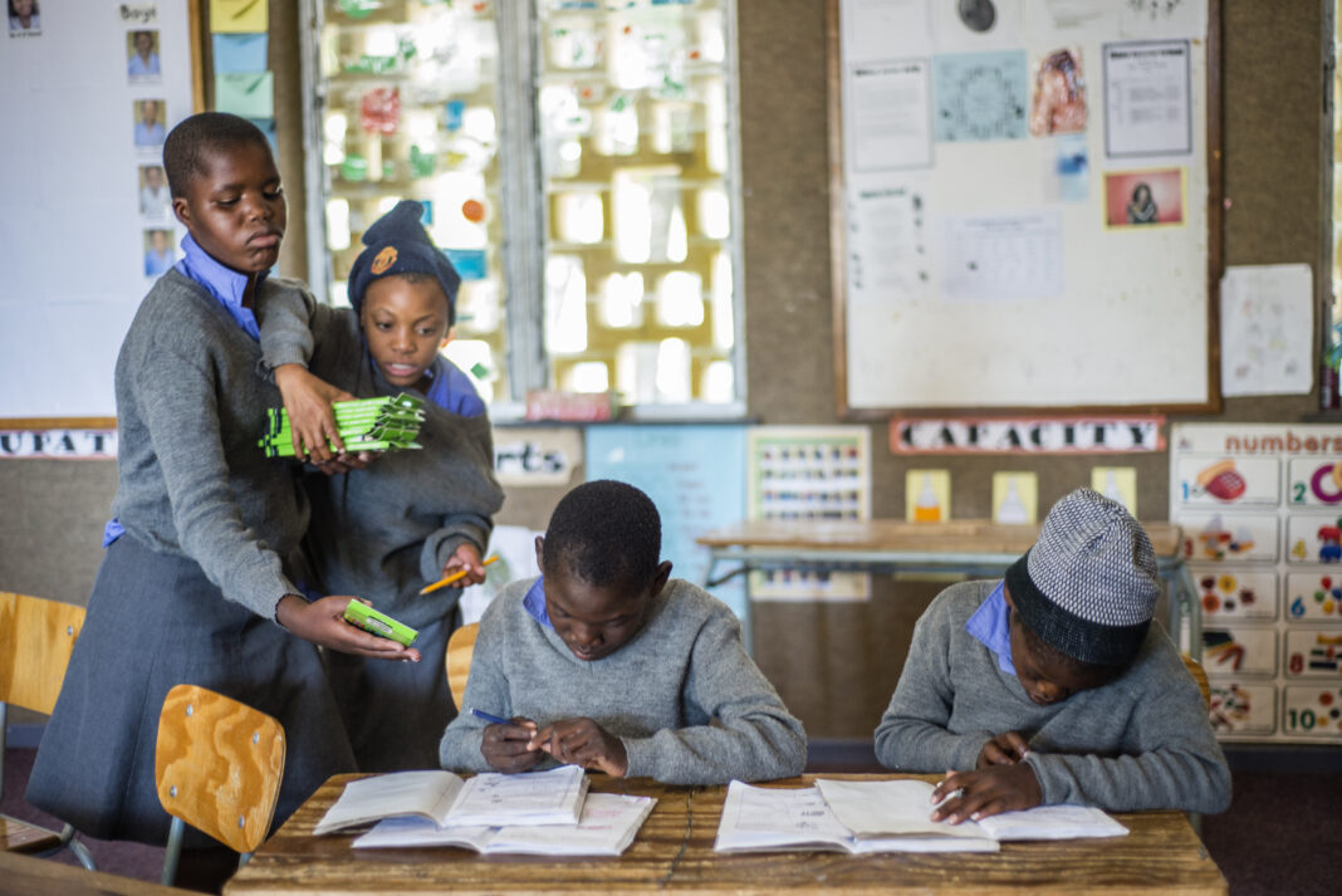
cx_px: 671
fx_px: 1865
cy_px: 448
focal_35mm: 50
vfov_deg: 27.0
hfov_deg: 39.6
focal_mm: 50
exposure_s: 1/200
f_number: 2
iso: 1100
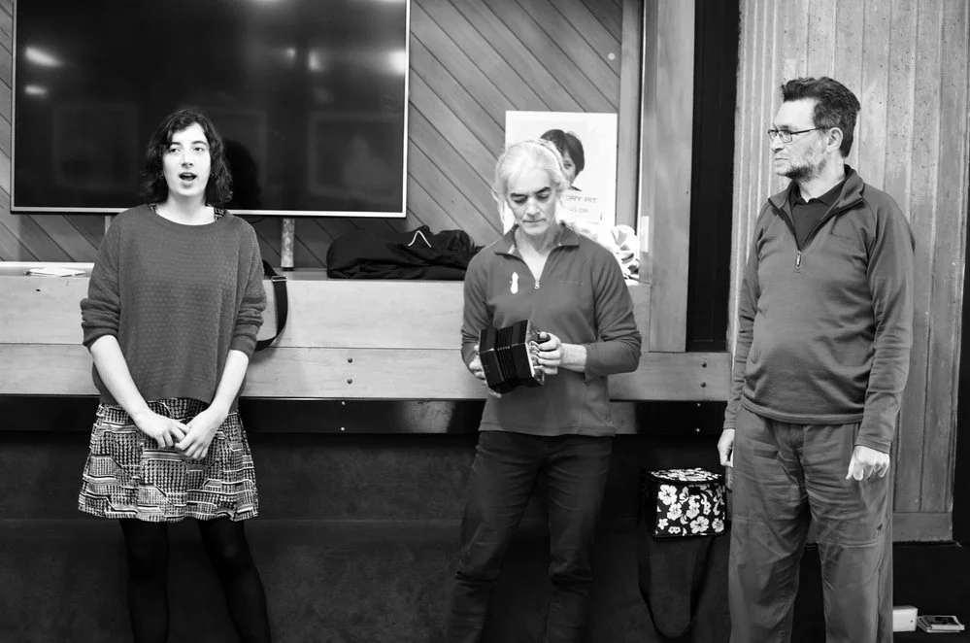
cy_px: 322
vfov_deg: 25.6
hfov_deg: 37.9
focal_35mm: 52
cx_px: 485
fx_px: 1412
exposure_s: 1/80
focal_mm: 35
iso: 320
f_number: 1.8
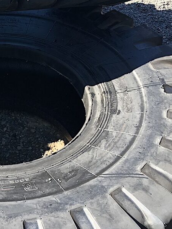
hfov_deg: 19.9
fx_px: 471
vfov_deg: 27.3
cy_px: 87
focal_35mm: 71
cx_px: -11
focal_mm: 4.15
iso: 25
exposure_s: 1/166
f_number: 2.2
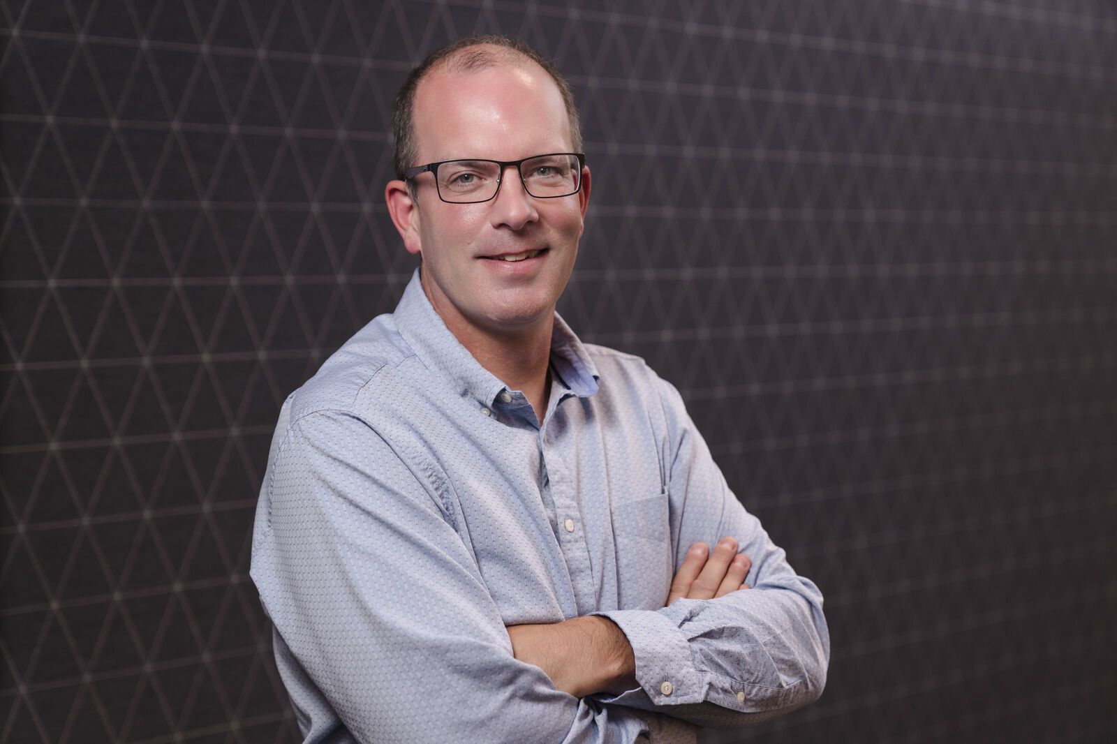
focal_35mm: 64
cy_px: 372
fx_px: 1985
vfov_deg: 21.2
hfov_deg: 31.4
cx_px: 558
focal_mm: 64
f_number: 2.8
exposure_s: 1/125
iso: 320
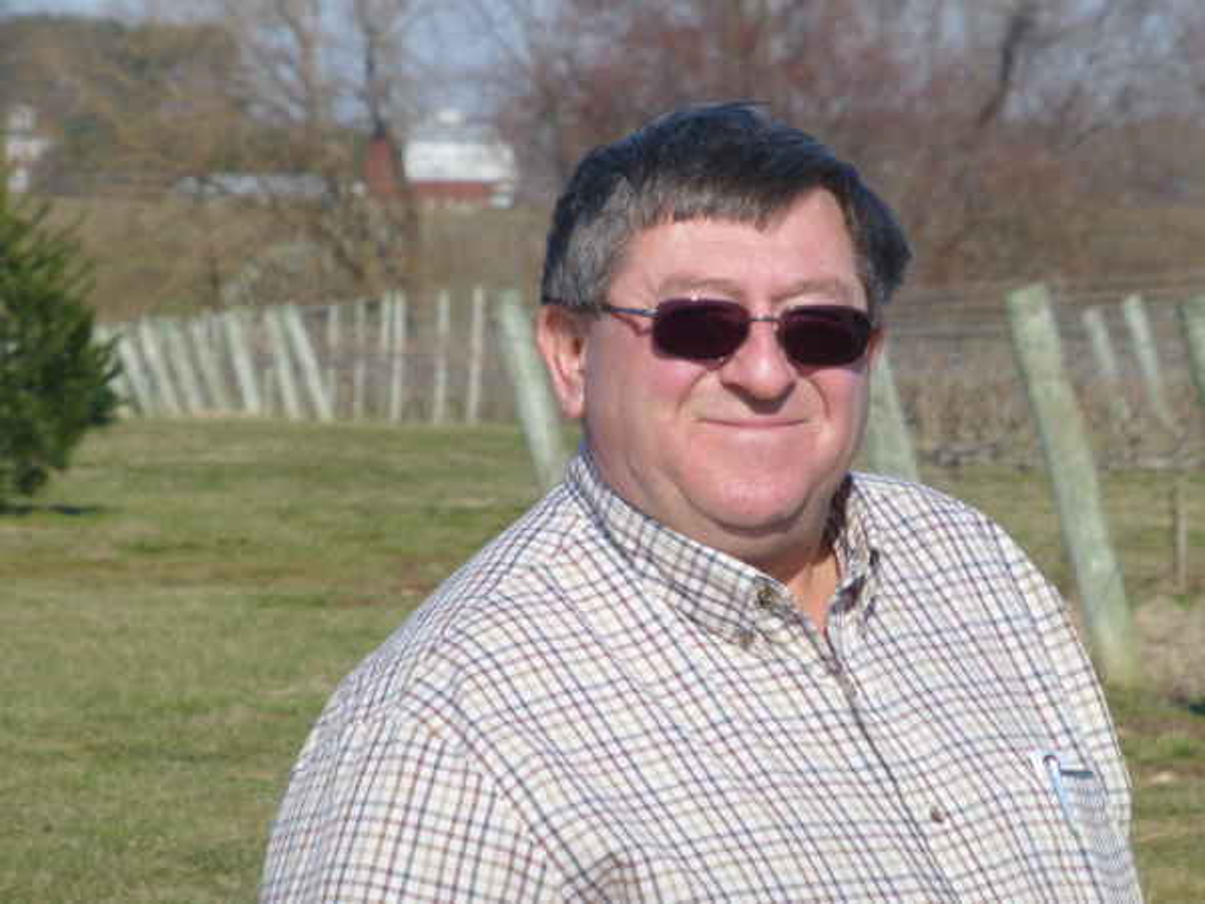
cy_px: 452
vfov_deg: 6.3
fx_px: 8215
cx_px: 602
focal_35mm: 236
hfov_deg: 8.4
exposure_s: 1/800
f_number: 5.6
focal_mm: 38.2
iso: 100
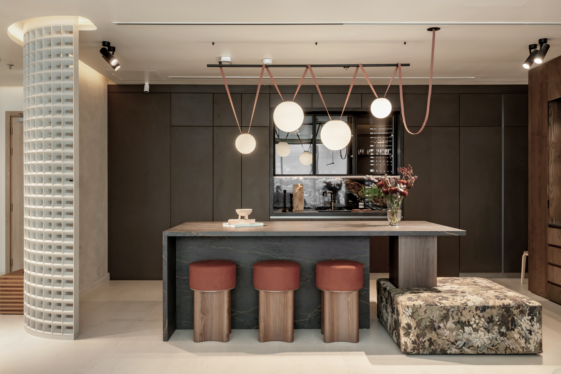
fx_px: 483
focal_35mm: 31
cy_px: 187
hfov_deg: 60.3
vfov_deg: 42.3
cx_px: 280
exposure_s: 1/8
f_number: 13
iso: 160
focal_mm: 31
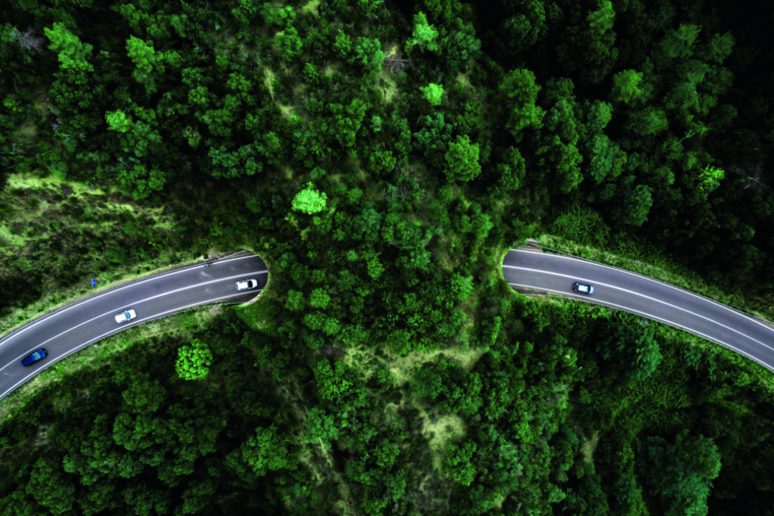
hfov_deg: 78.6
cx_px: 387
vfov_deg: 57.2
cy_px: 258
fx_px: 473
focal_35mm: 22
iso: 100
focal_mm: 8.38
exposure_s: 1/80
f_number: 2.8
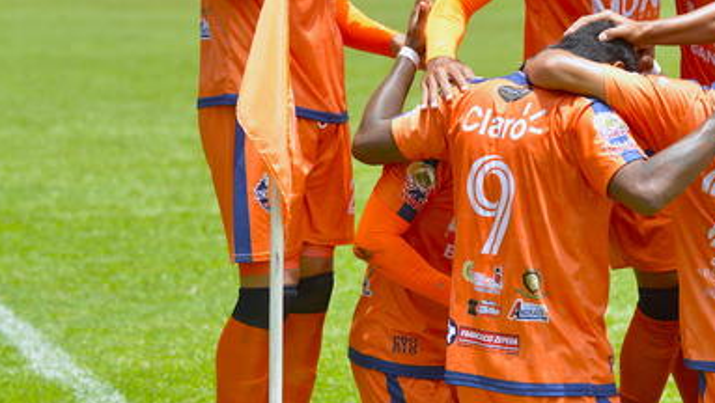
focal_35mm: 221
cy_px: 92
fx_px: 4193
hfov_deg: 9.7
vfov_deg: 5.5
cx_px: 694
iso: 250
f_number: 3.2
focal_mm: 86
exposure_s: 1/2000
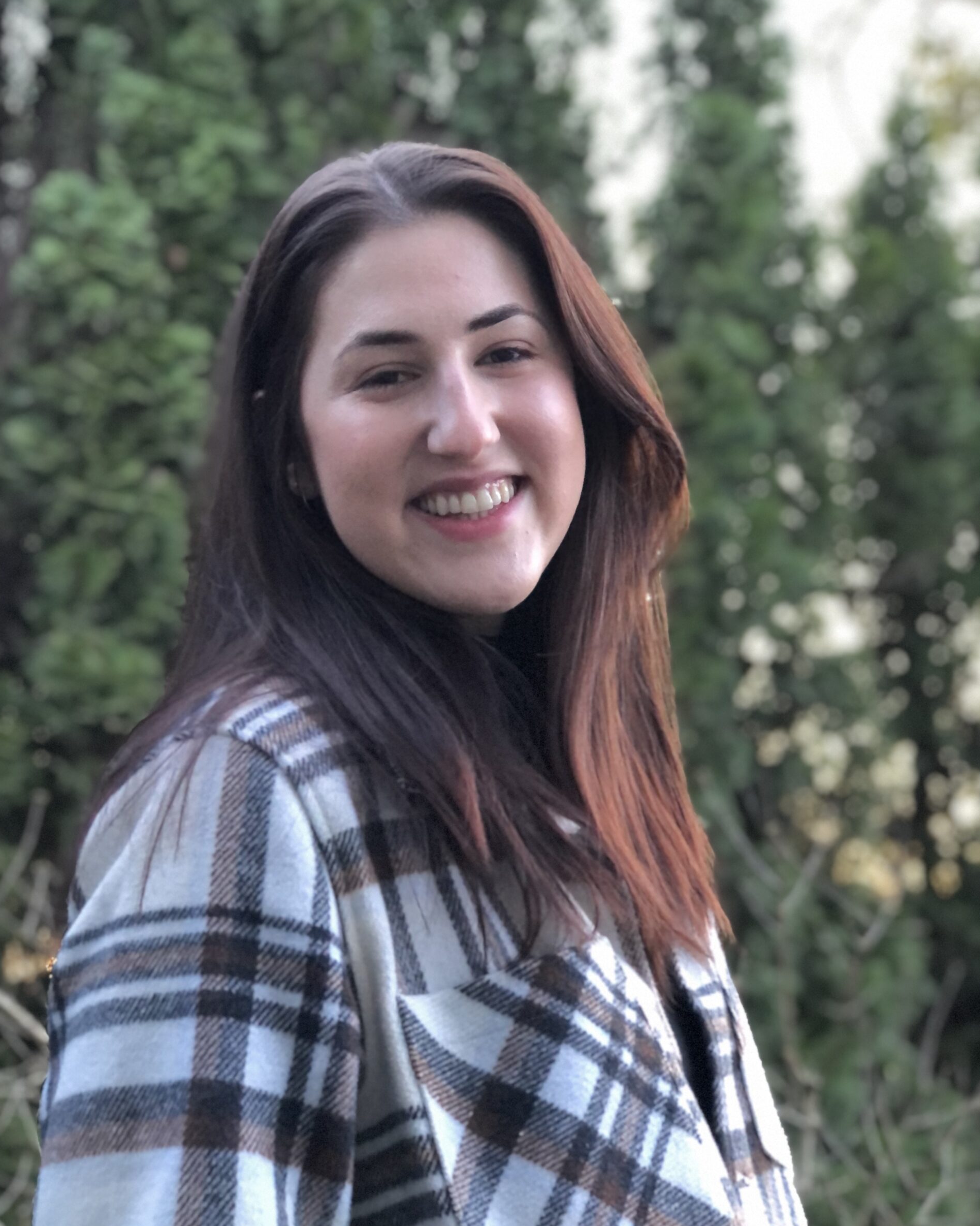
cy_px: 620
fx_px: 2175
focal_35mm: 60
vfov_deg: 31.5
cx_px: 492
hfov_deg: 25.4
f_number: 2.8
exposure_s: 1/30
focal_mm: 6.6
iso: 500
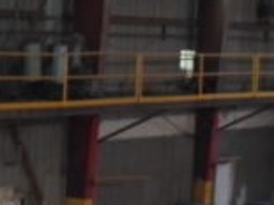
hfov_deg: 10.8
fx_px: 1408
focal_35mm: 178
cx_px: -92
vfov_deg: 8.1
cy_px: 357
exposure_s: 1/45
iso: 200
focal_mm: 6.5
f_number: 3
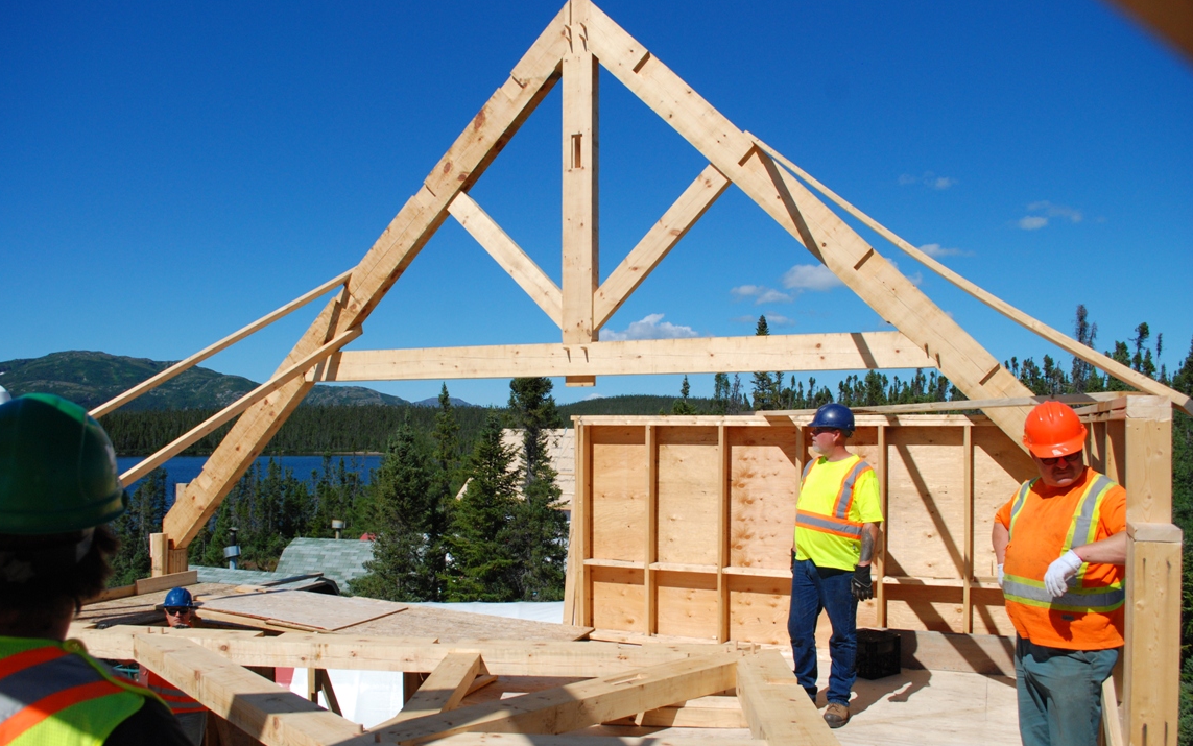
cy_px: 399
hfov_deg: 66.5
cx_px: 593
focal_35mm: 28
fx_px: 911
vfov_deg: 44.5
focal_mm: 18
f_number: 5.6
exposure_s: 1/2500
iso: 400
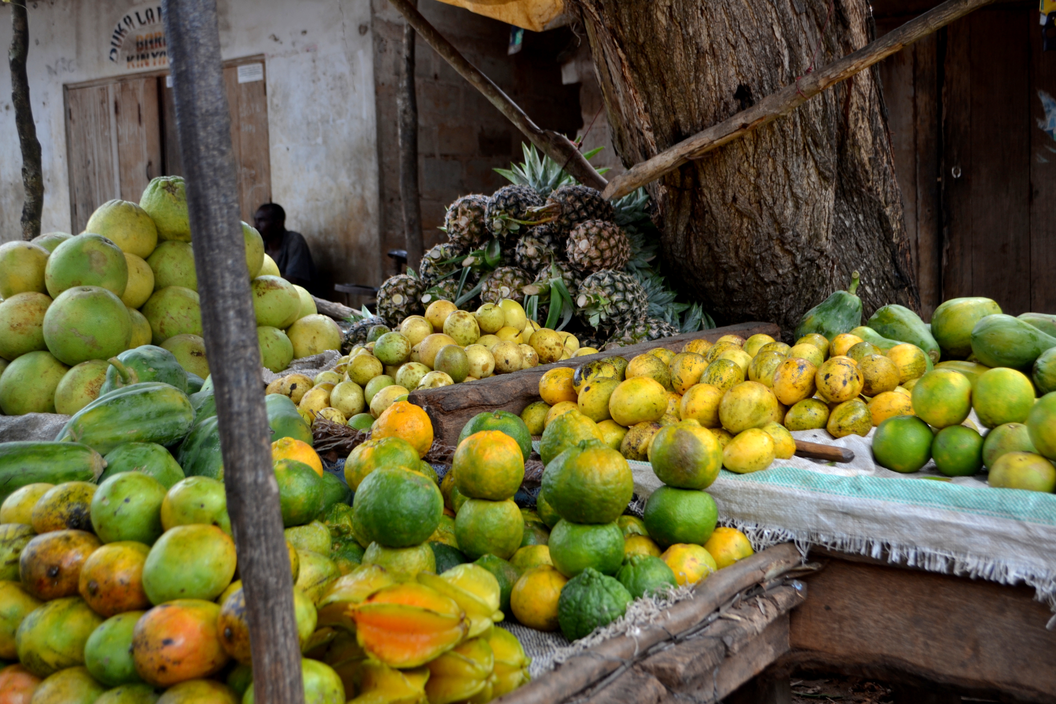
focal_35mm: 45
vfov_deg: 29.9
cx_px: 528
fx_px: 1320
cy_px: 352
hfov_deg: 43.6
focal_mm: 30
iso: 100
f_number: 5.6
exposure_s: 1/125
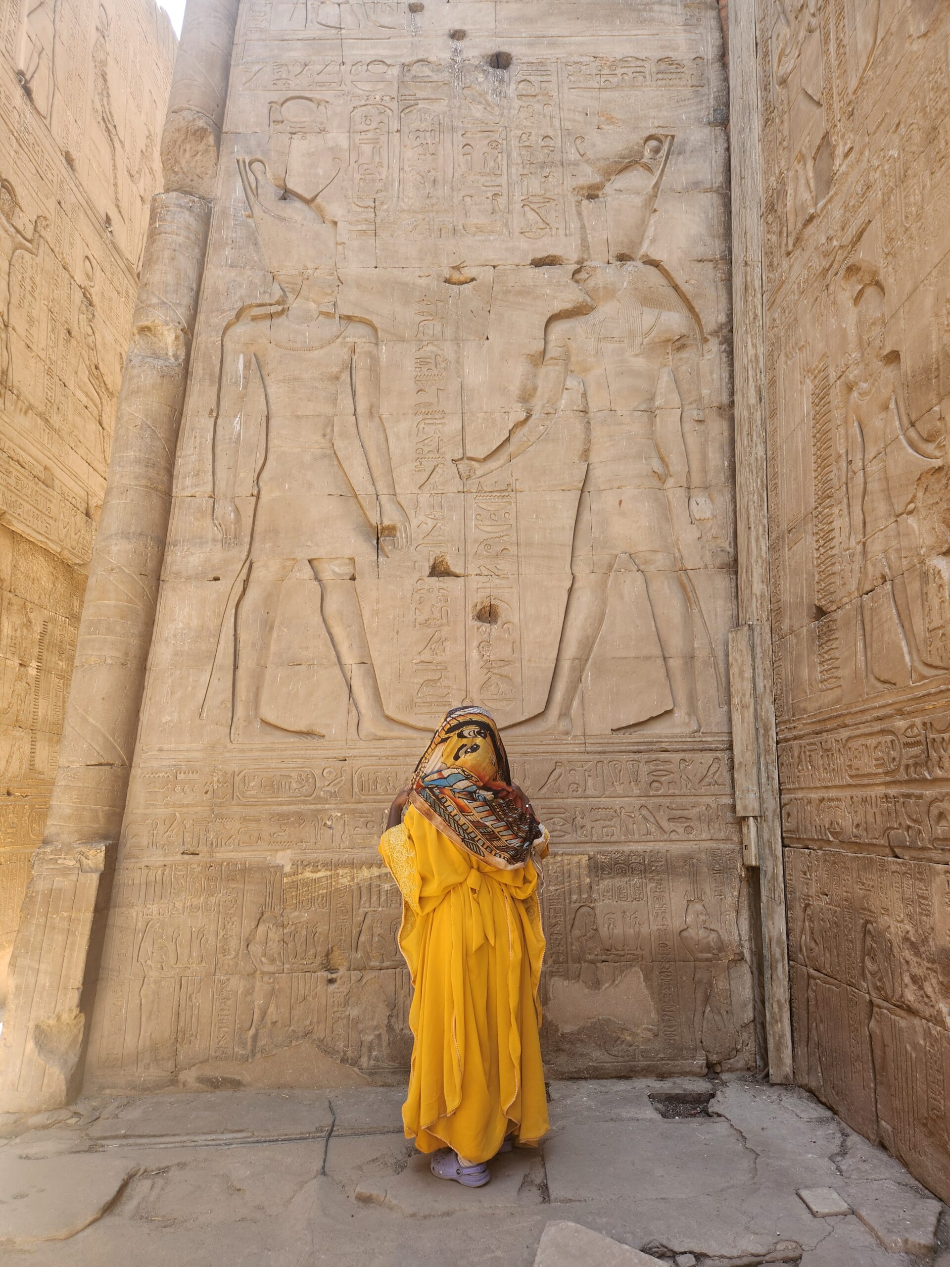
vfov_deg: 73.9
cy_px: 634
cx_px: 475
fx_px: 842
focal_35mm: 23
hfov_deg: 58.9
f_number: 1.8
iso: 40
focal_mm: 5.4
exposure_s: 1/180
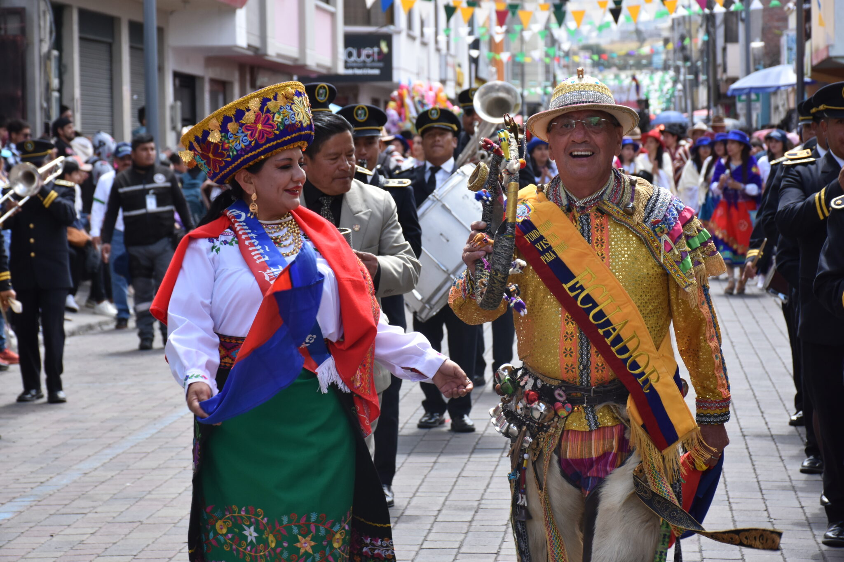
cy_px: 281
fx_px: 2637
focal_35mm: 112
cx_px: 422
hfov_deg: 18.2
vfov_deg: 12.2
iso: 640
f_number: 8
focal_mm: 75
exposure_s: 1/500
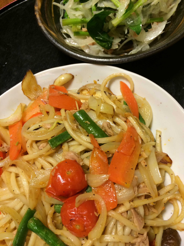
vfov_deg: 60.0
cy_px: 123
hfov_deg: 46.8
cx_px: 92
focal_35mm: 30
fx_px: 213
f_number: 2.2
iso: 100
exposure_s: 1/30
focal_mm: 4.12
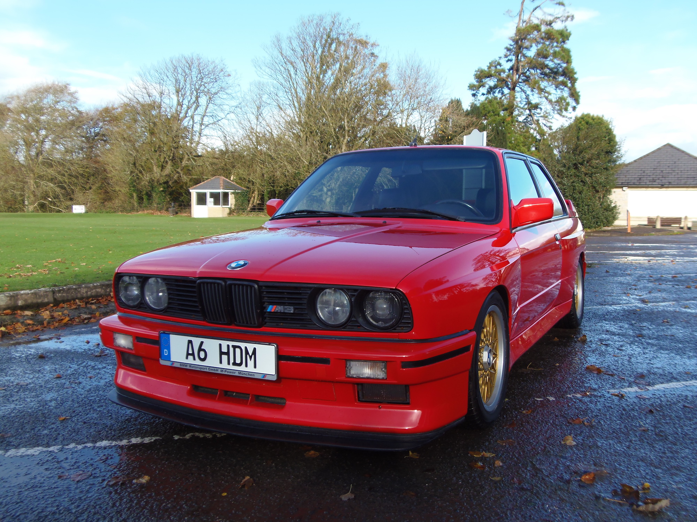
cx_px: 348
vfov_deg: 46.8
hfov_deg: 60.0
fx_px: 604
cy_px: 261
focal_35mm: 30
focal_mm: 5.5
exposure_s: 1/320
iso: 64
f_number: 3.2
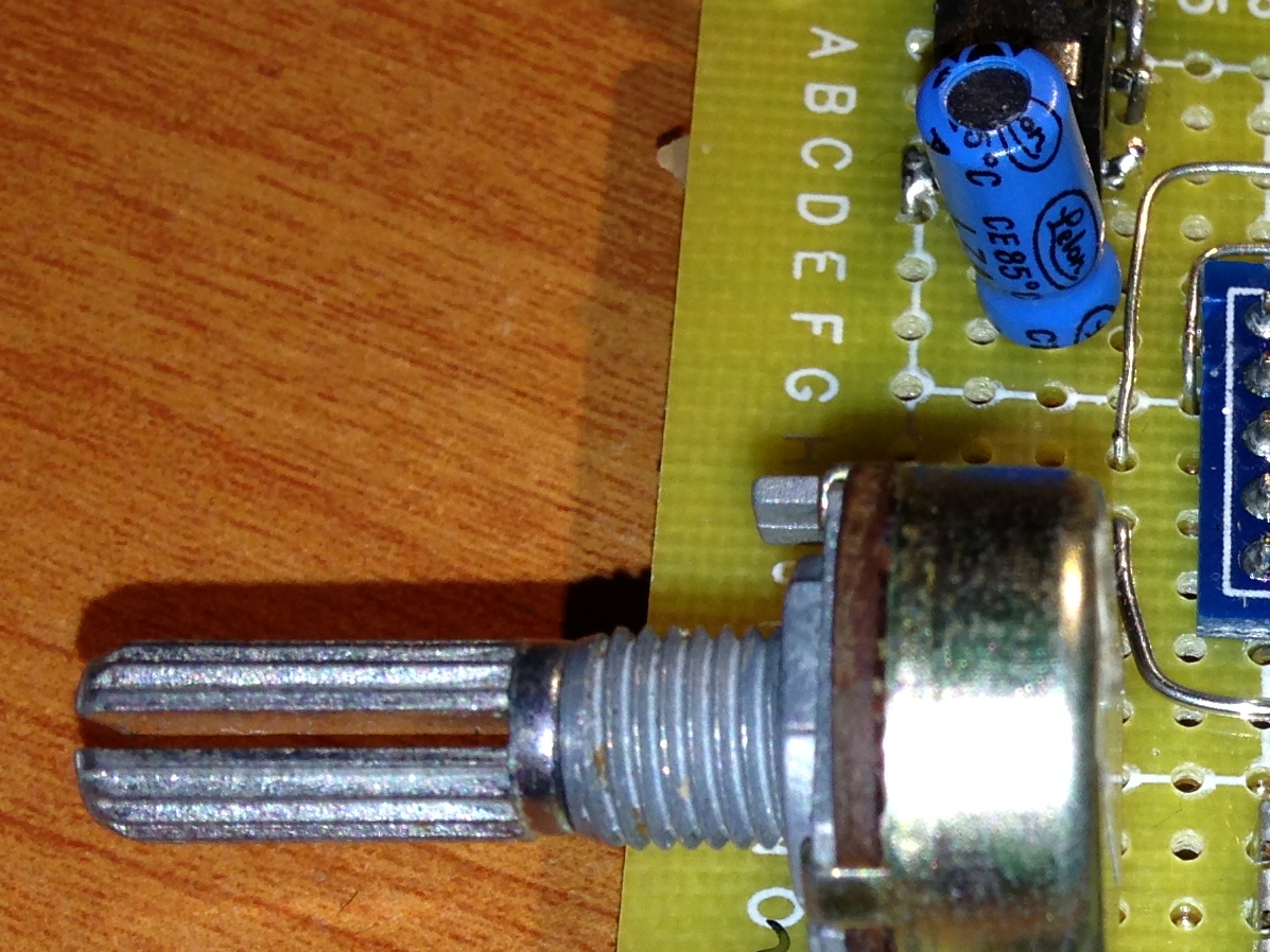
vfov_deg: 16.2
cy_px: 866
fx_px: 3302
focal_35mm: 90
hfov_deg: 19.9
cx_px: 1670
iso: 50
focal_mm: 4.13
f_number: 2.4
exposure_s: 1/165
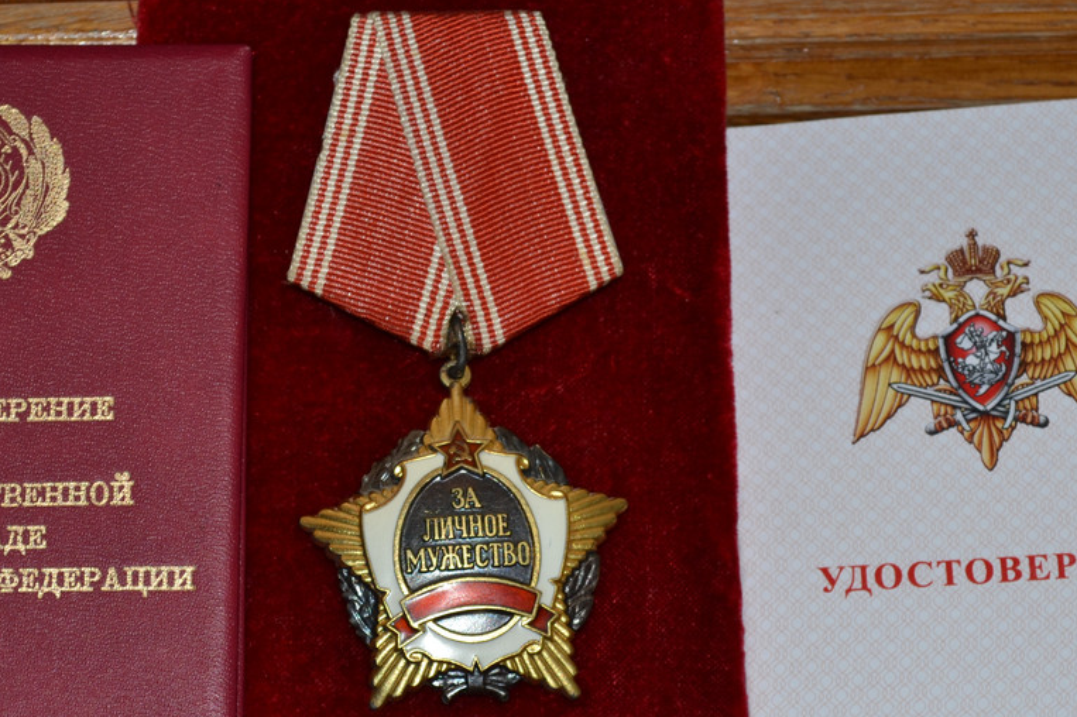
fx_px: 3528
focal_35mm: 118
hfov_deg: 17.3
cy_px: 390
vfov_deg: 11.6
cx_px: 473
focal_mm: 50
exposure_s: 1/60
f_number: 8
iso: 100
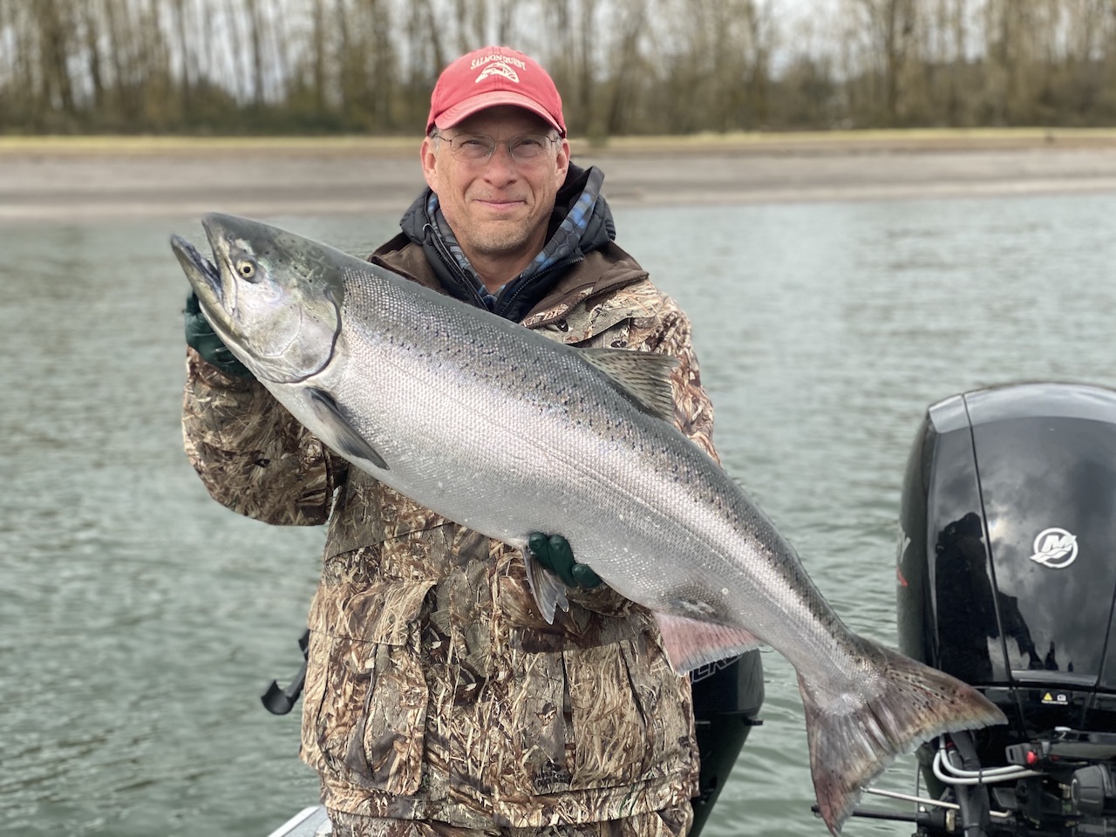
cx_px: 558
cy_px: 418
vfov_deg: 28.0
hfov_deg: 36.8
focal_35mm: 52
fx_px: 1676
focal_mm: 6
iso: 20
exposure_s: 1/585
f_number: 2
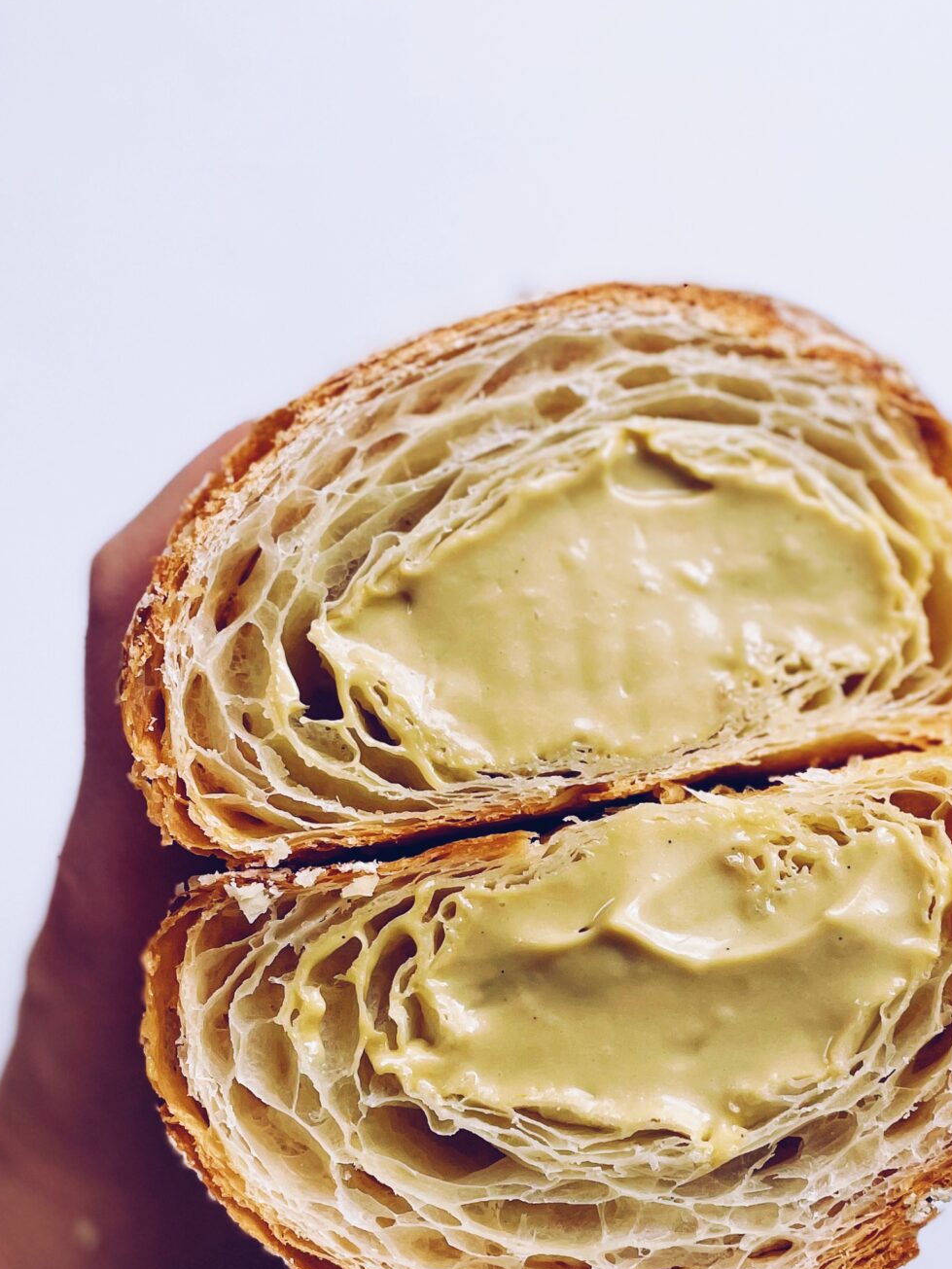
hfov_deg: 28.3
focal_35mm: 51
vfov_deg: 37.3
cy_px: 767
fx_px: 1870
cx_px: 661
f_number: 1.6
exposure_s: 1/504
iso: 50
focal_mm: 4.2
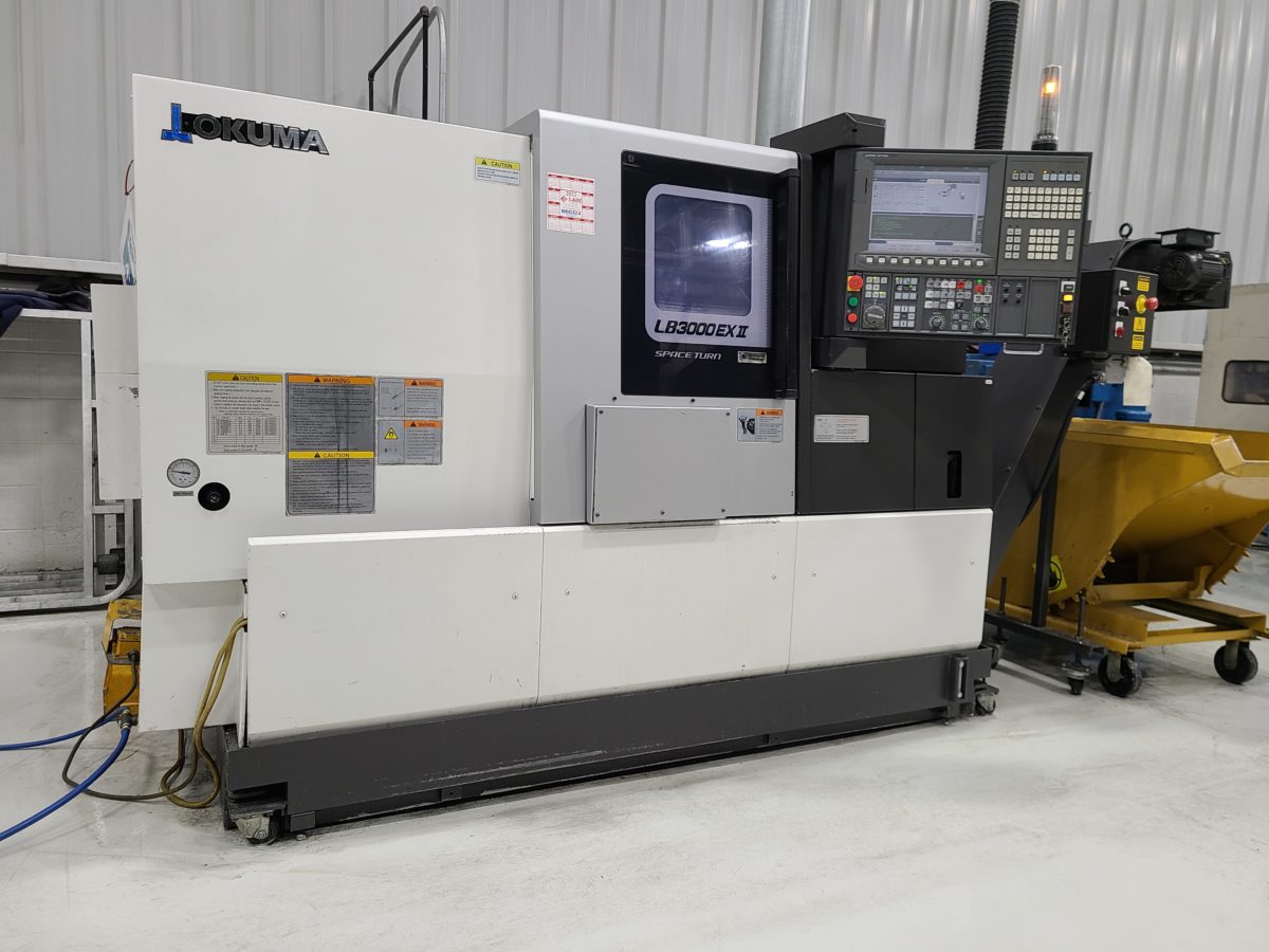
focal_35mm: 26
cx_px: 634
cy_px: 476
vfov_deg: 53.1
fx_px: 953
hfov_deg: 67.3
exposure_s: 1/60
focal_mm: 5.4
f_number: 1.8
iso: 64
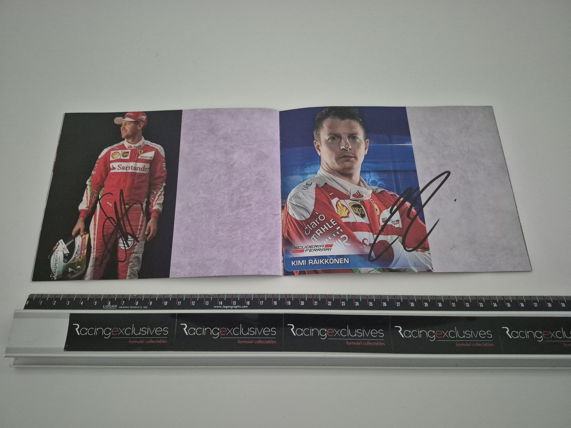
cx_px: 286
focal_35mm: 23
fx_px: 379
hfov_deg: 73.9
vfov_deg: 58.9
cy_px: 214
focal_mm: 5.4
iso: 2000
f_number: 1.8
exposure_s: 1/50
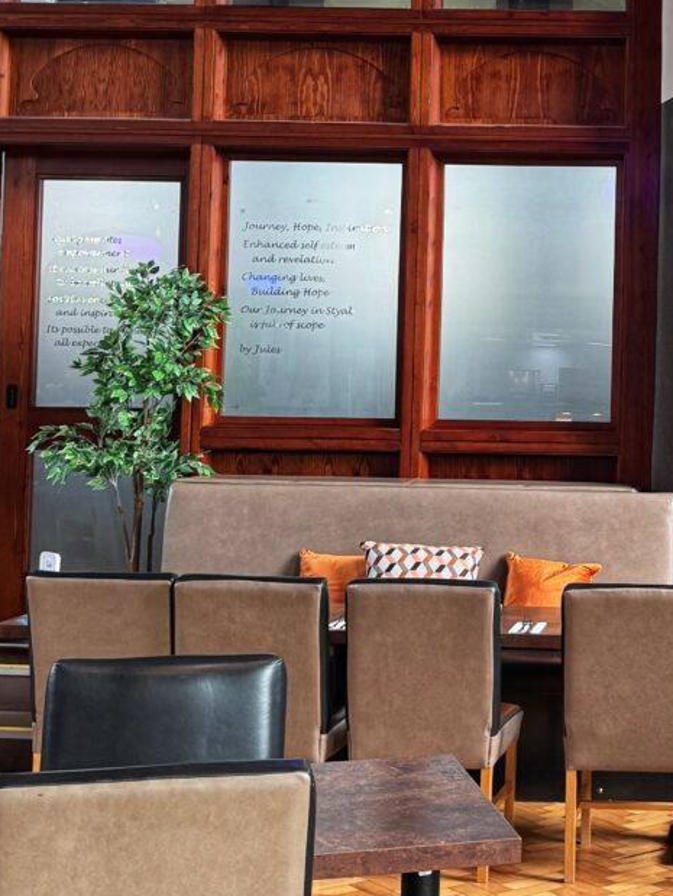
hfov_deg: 22.7
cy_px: 307
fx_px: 1606
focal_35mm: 62
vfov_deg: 31.0
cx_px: 677
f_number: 1.78
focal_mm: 6.76
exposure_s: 1/72
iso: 125
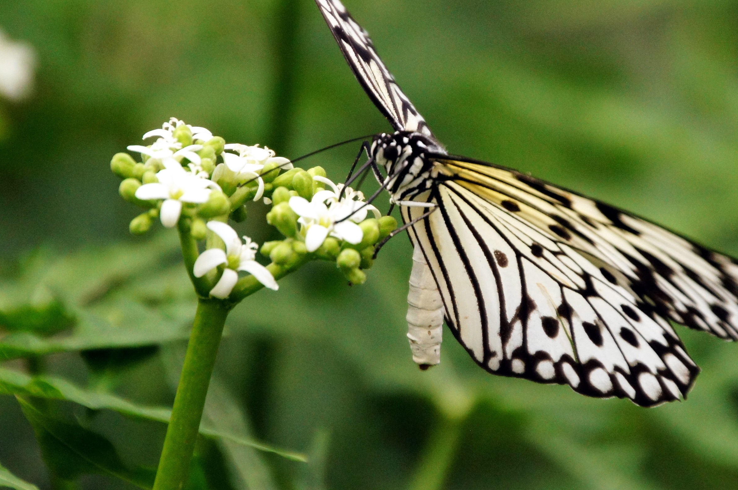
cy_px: 174
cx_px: 429
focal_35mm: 631
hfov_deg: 3.3
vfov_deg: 2.2
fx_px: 12916
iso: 1600
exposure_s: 1/400
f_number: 6.3
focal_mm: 280
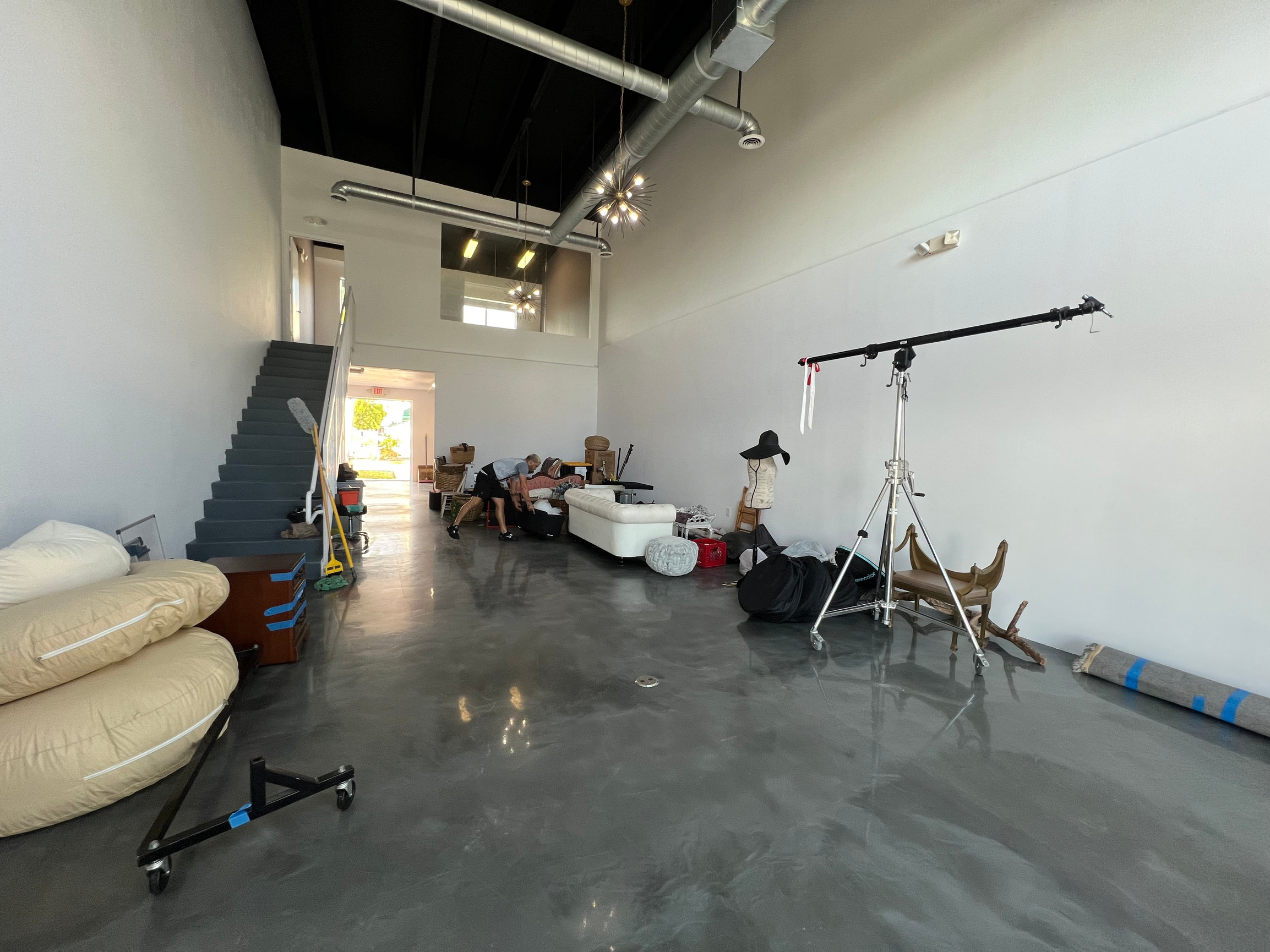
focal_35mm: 13
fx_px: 477
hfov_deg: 106.2
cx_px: 635
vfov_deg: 89.9
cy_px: 476
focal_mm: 1.57
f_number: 1.8
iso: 125
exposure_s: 1/120
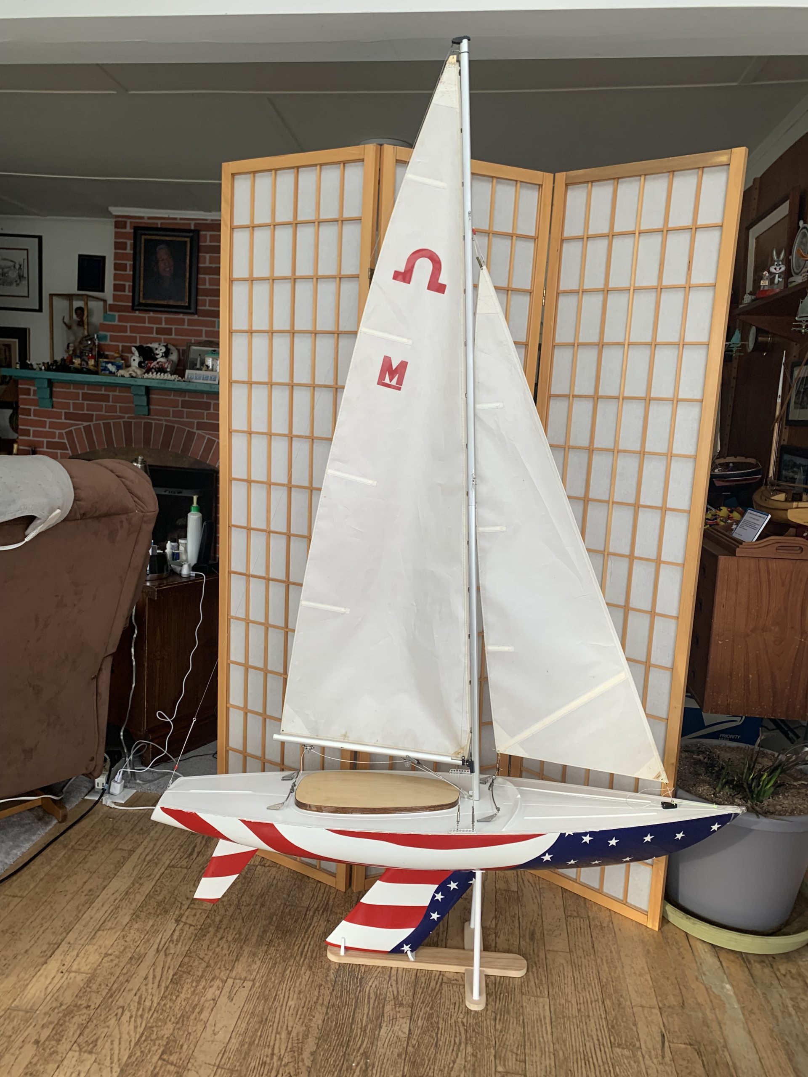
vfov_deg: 67.3
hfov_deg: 53.1
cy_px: 538
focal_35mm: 26
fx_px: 809
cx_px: 404
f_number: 1.8
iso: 50
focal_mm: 4.25
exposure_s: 1/121
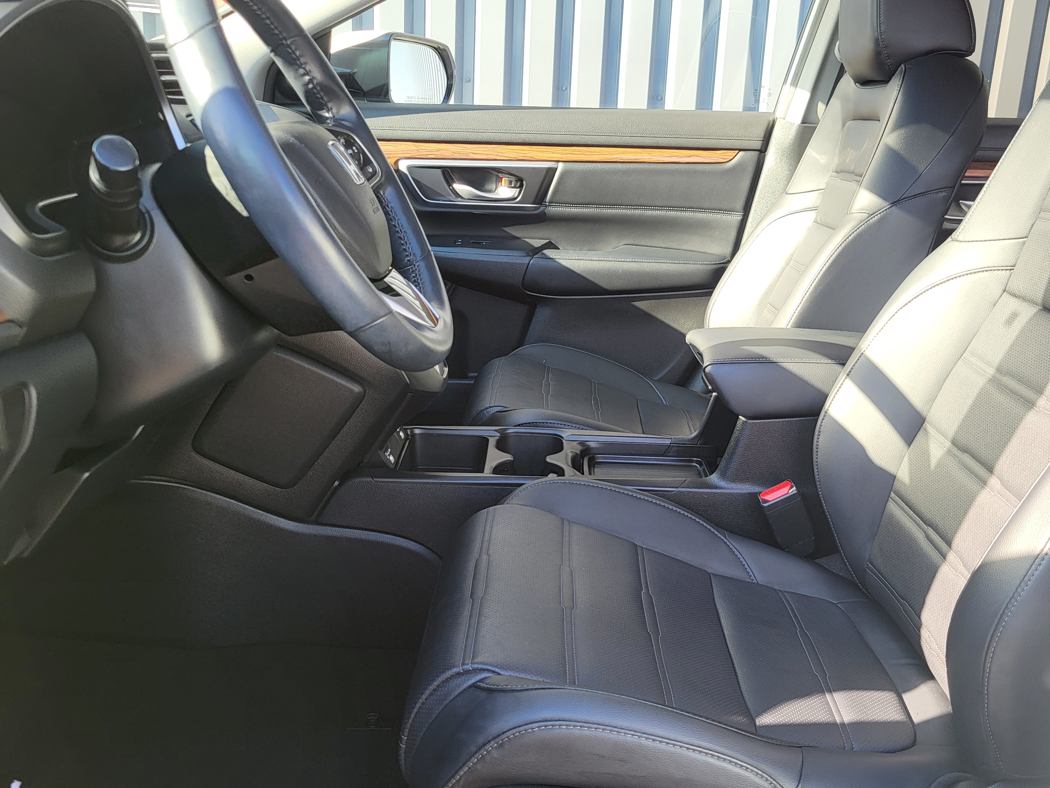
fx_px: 1001
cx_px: 653
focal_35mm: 33
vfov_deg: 42.9
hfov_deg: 54.8
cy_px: 438
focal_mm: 5.4
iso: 40
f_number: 1.8
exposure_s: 1/158
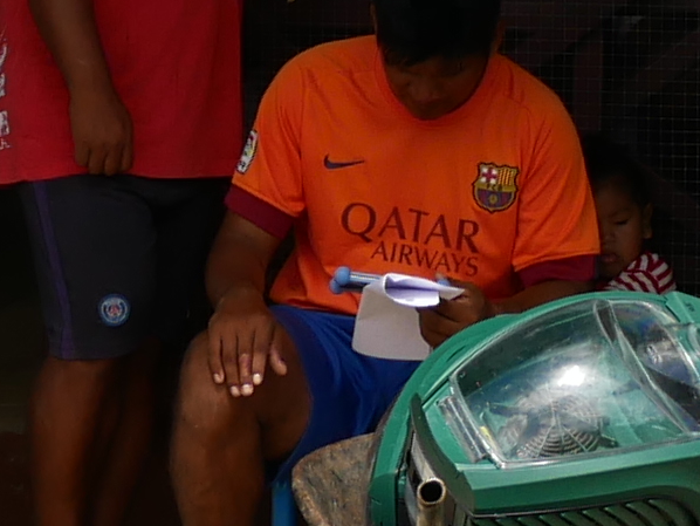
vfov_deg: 5.4
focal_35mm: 261
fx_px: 5280
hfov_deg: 7.4
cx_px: 1078
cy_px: -969
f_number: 6.3
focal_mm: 17
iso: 200
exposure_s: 1/250
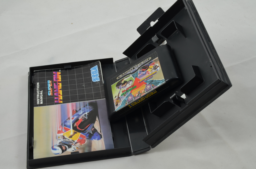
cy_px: 84
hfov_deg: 33.5
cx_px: 128
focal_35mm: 60
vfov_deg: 22.5
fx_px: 426
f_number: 20
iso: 100
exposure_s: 1/1.6
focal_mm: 40
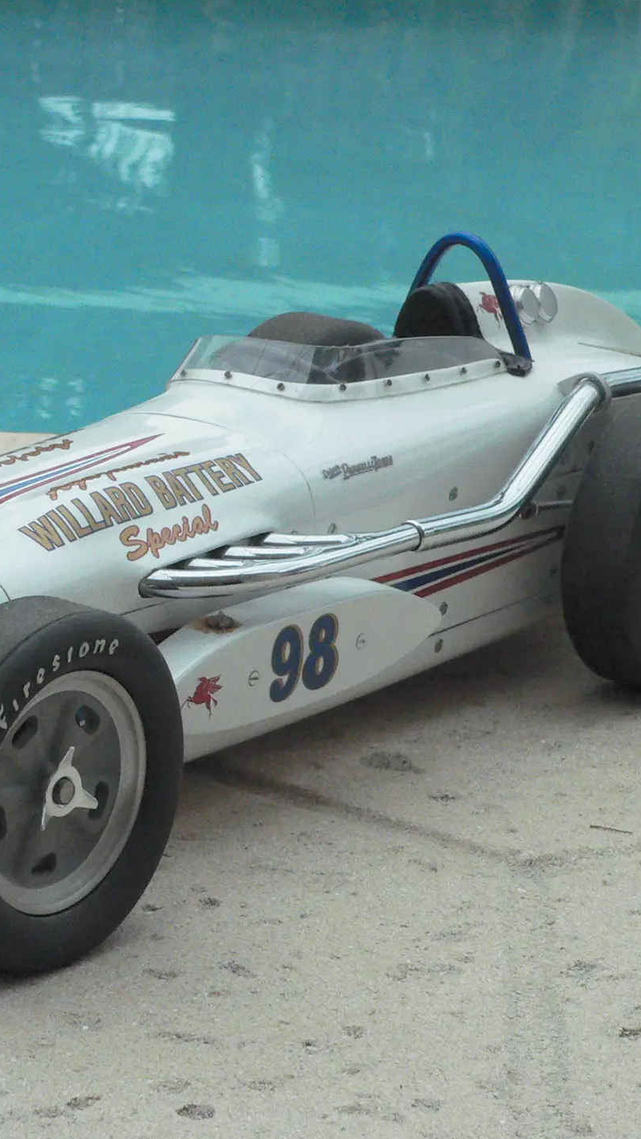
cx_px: 163
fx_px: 3232
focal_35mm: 107
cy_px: 569
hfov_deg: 11.3
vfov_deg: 20.0
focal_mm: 12.1
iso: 400
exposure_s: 1/640
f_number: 5.2
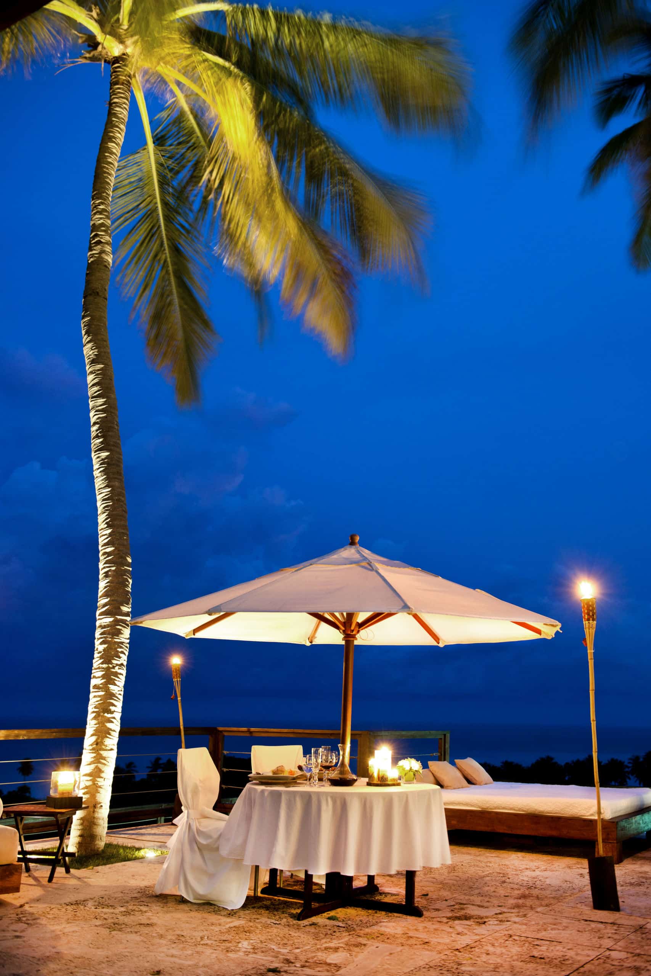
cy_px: 488
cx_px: 326
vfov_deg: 55.8
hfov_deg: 38.9
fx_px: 922
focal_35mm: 34
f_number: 3.5
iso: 400
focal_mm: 34
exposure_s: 3
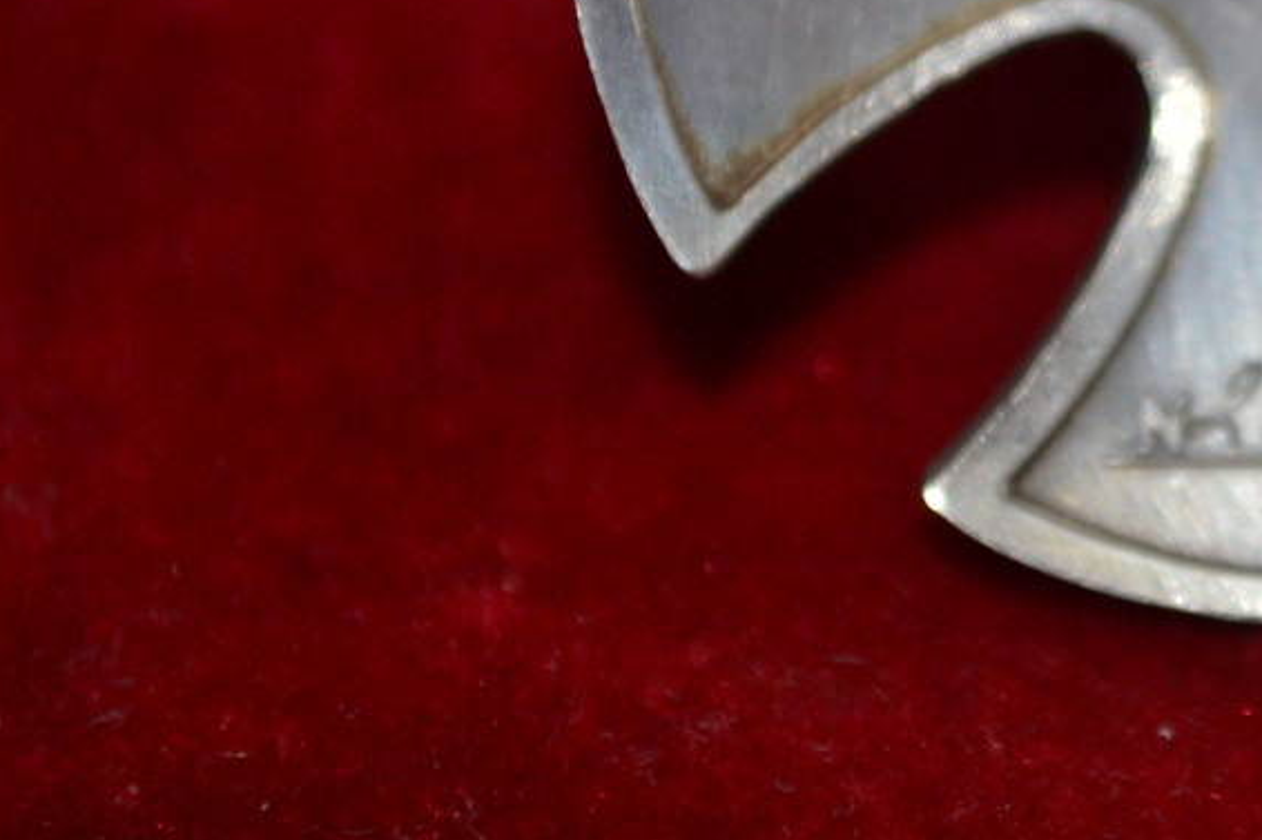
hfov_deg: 11.6
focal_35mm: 175
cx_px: 1246
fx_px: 6135
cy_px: 145
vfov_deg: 7.8
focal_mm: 55
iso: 160
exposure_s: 1/30
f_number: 5.6
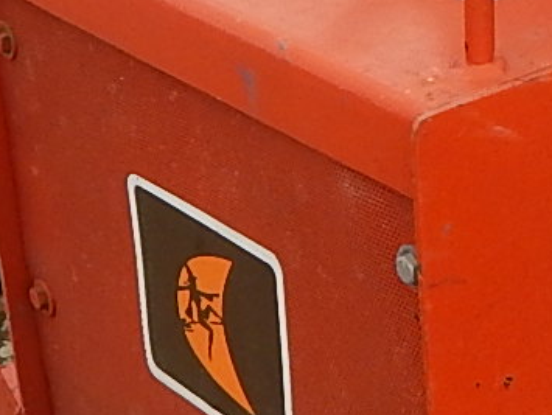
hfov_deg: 12.9
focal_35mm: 147
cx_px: 746
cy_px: 106
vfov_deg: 10.1
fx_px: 2346
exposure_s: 1/640
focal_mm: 4
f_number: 3
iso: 125
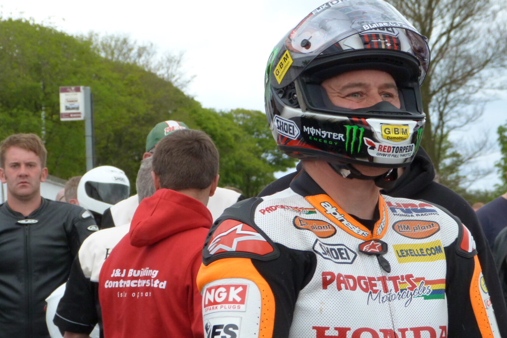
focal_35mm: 145
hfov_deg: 14.2
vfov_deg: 9.5
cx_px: 278
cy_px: 179
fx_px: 2042
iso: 250
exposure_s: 1/320
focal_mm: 22.3
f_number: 4
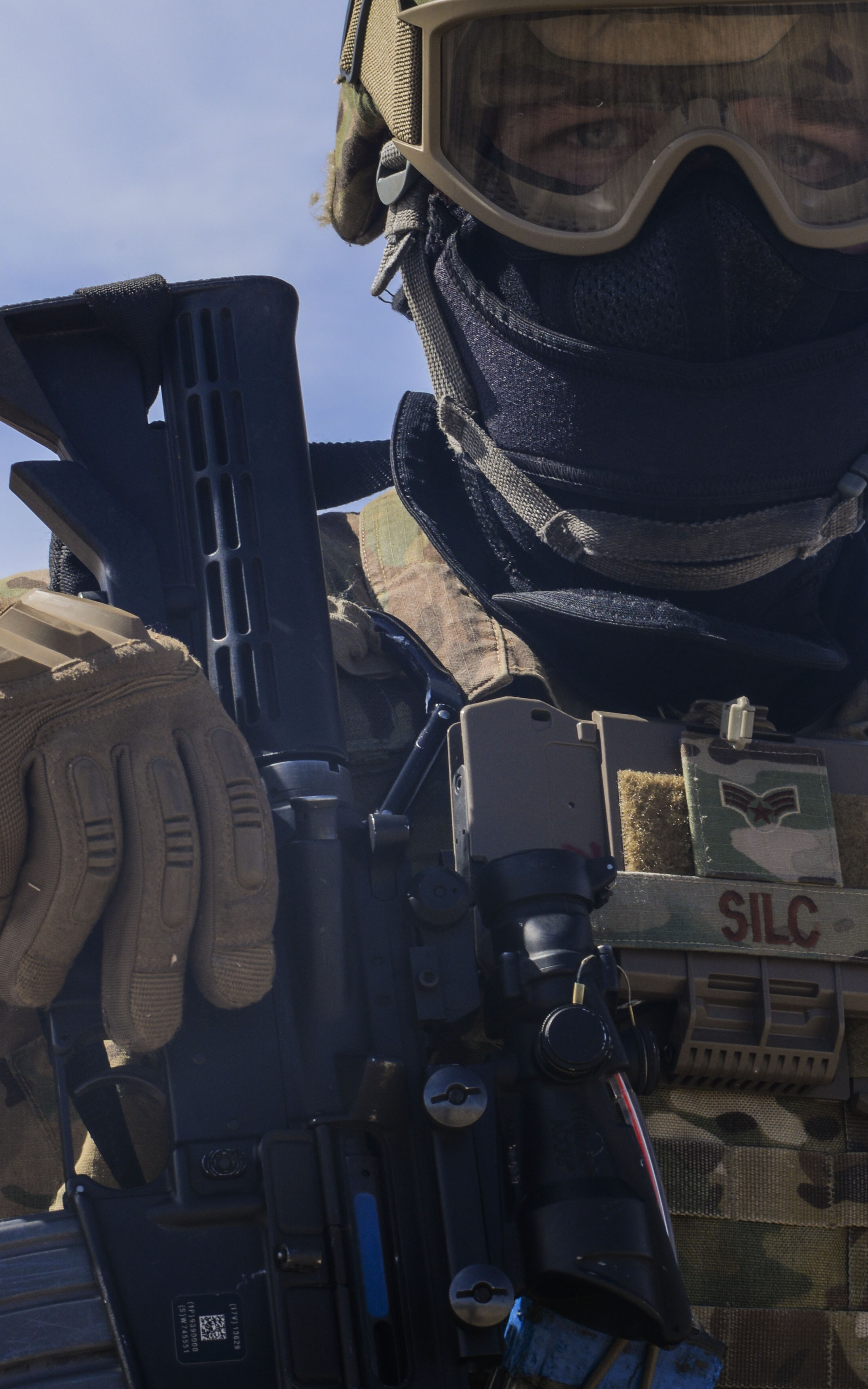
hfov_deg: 10.6
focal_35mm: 123
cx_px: 734
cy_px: 837
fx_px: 4655
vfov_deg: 17.0
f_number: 16
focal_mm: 70
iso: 400
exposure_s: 1/320
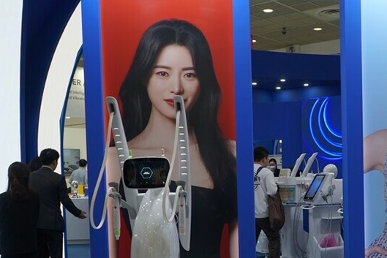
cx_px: 290
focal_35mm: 49
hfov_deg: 39.3
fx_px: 527
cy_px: 186
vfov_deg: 27.3
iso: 320
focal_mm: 18
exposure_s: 1/160
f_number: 4
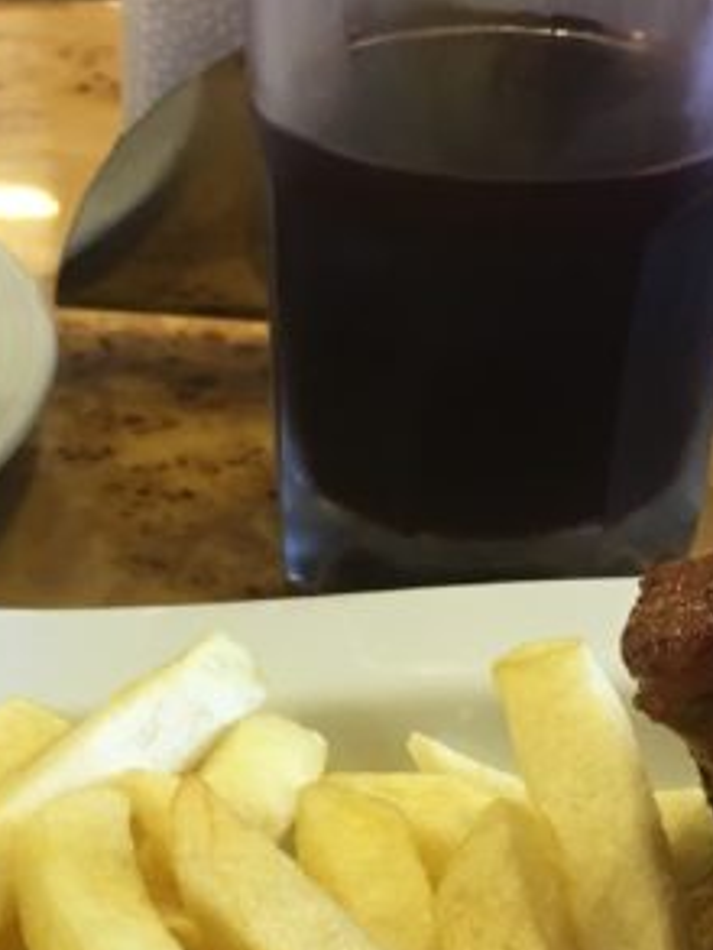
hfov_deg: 16.6
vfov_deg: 21.3
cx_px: 220
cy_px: 932
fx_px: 2442
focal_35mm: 89
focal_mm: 4.15
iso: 40
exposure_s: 1/30
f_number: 2.2
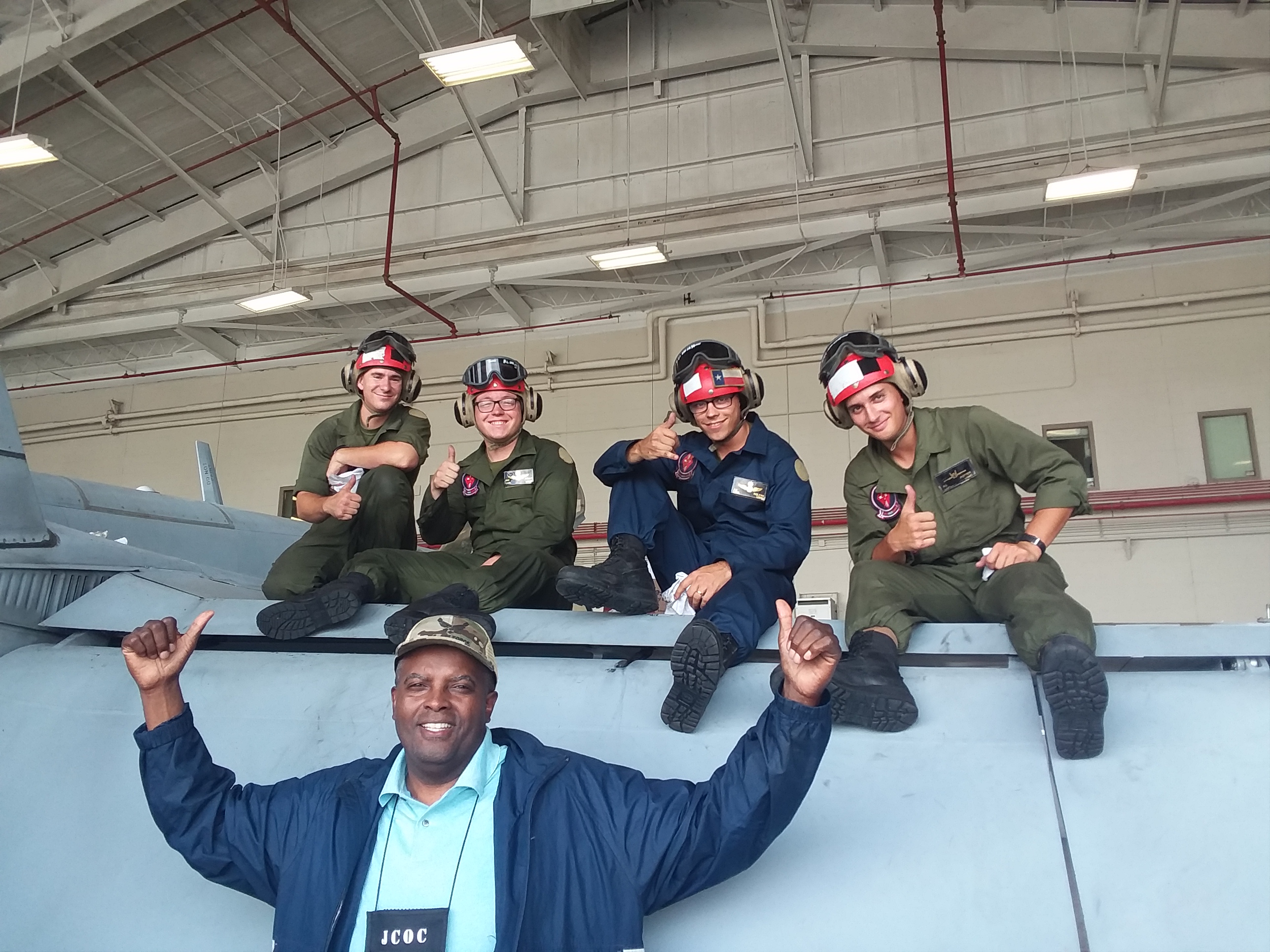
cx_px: 635
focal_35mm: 29
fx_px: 1064
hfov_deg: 61.7
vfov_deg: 48.2
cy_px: 476
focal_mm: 2.47
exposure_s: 1/120
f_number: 1.9
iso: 40
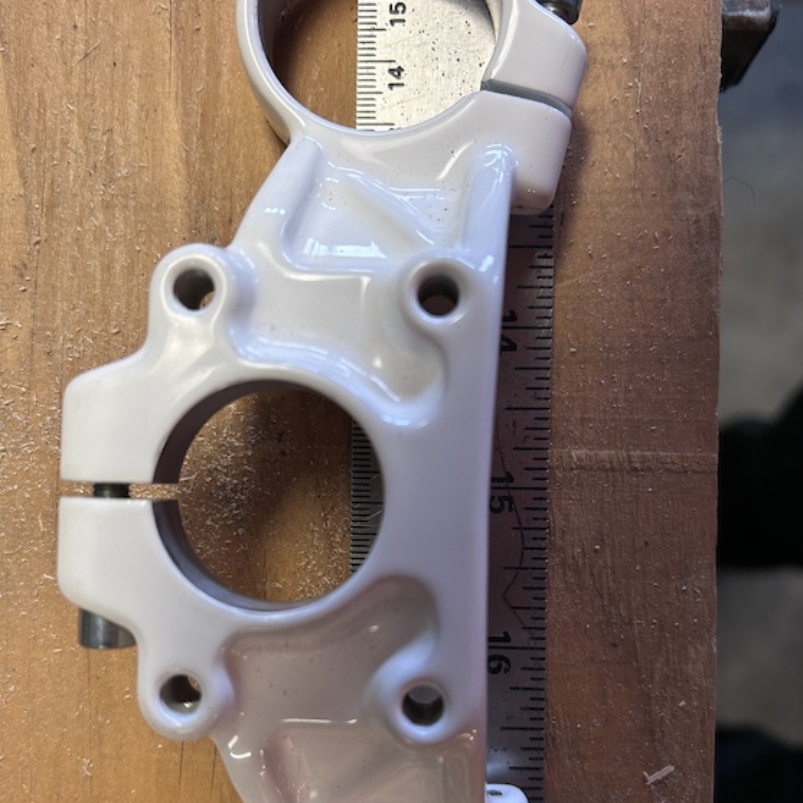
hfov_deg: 49.7
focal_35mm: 33
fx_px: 866
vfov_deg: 49.3
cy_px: 502
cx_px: 378
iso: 80
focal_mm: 5.7
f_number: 1.5
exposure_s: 1/120
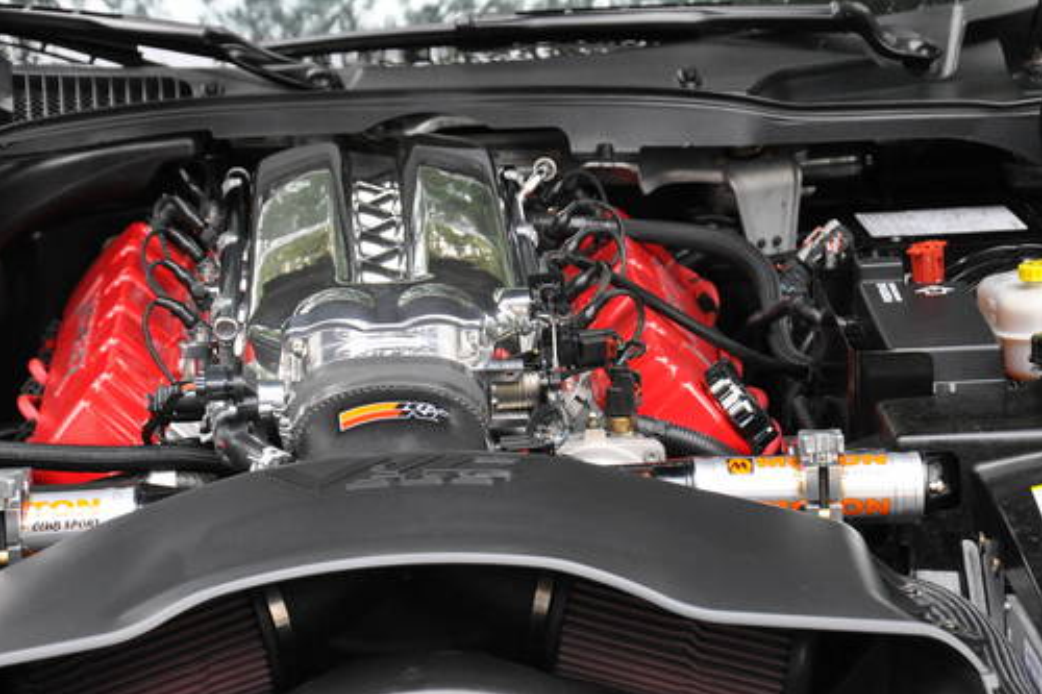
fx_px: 4687
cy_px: 297
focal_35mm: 162
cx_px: 438
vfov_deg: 8.5
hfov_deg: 12.7
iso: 1600
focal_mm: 90
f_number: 5.6
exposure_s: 1/80
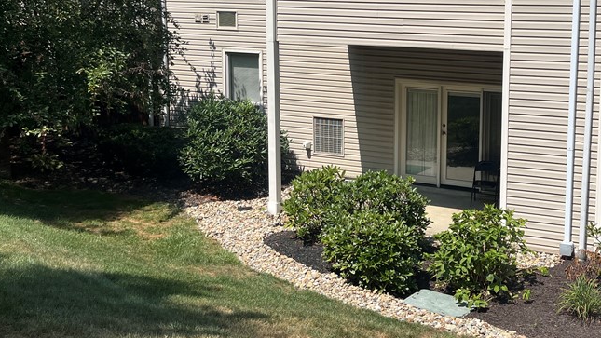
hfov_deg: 43.6
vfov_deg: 26.3
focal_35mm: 45
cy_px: 101
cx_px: 471
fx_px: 717
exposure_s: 1/3745
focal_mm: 5.1
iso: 50
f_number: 1.6
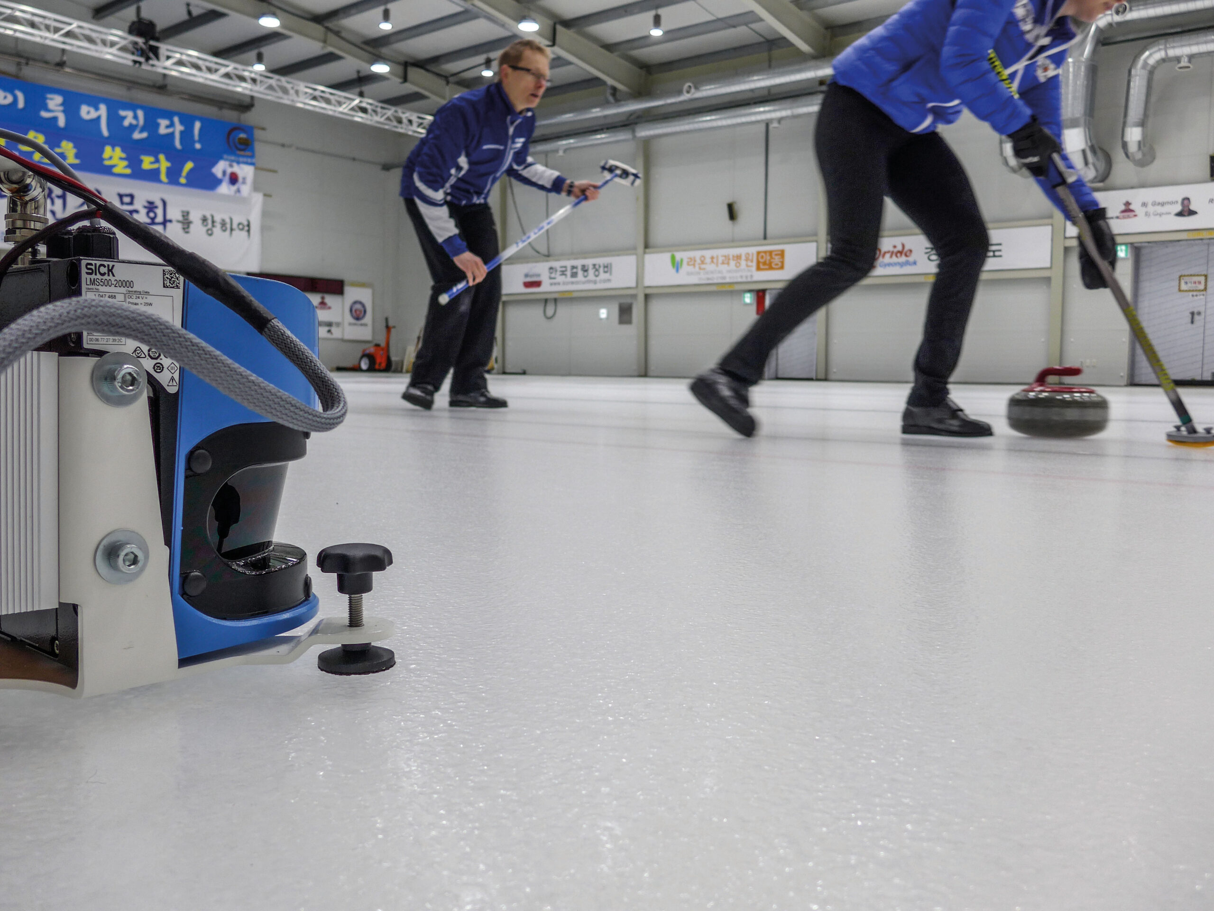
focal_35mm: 29
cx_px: 607
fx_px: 1017
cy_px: 456
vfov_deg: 48.2
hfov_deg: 61.7
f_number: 2.5
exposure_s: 1/125
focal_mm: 6
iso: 80
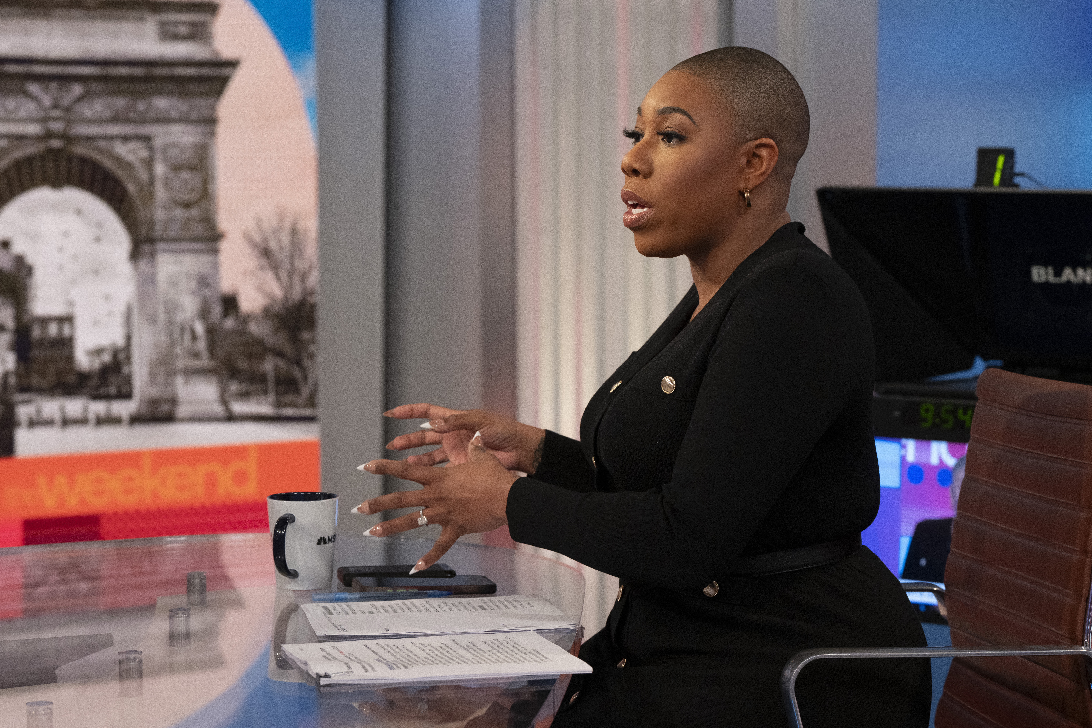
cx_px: 543
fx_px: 2730
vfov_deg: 15.2
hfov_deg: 22.6
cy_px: 361
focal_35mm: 90
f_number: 5.6
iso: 5000
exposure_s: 1/200
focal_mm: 89
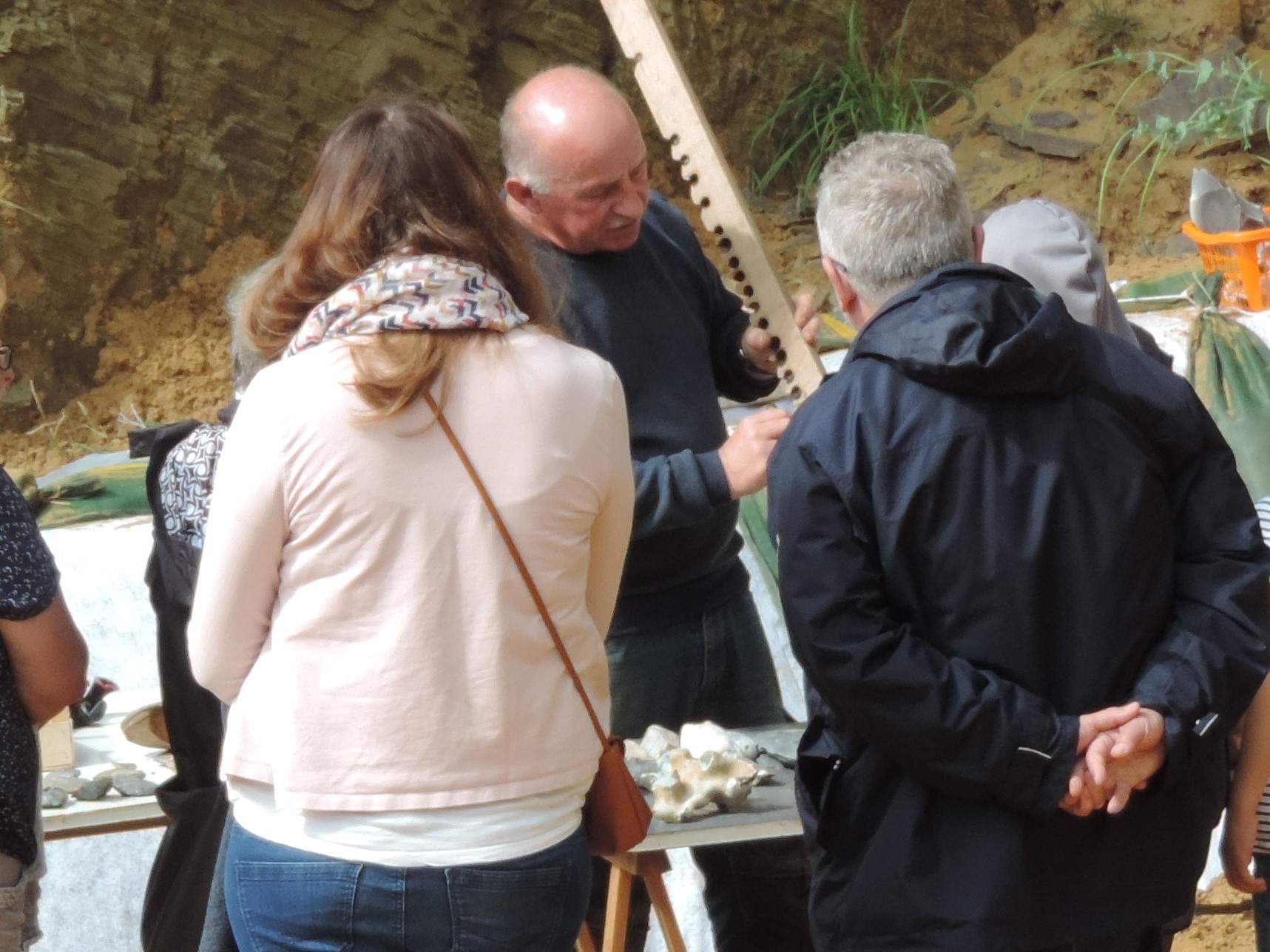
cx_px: 635
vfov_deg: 19.6
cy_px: 476
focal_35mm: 75
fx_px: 2752
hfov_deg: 26.0
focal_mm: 13.3
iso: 80
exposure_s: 1/320
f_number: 3.9
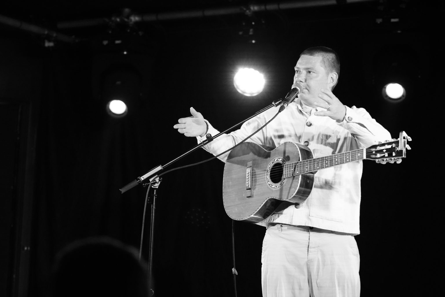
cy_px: 148
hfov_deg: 15.2
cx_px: 222
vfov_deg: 10.2
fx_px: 1669
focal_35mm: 135
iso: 16000
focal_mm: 135
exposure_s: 1/100
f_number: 5
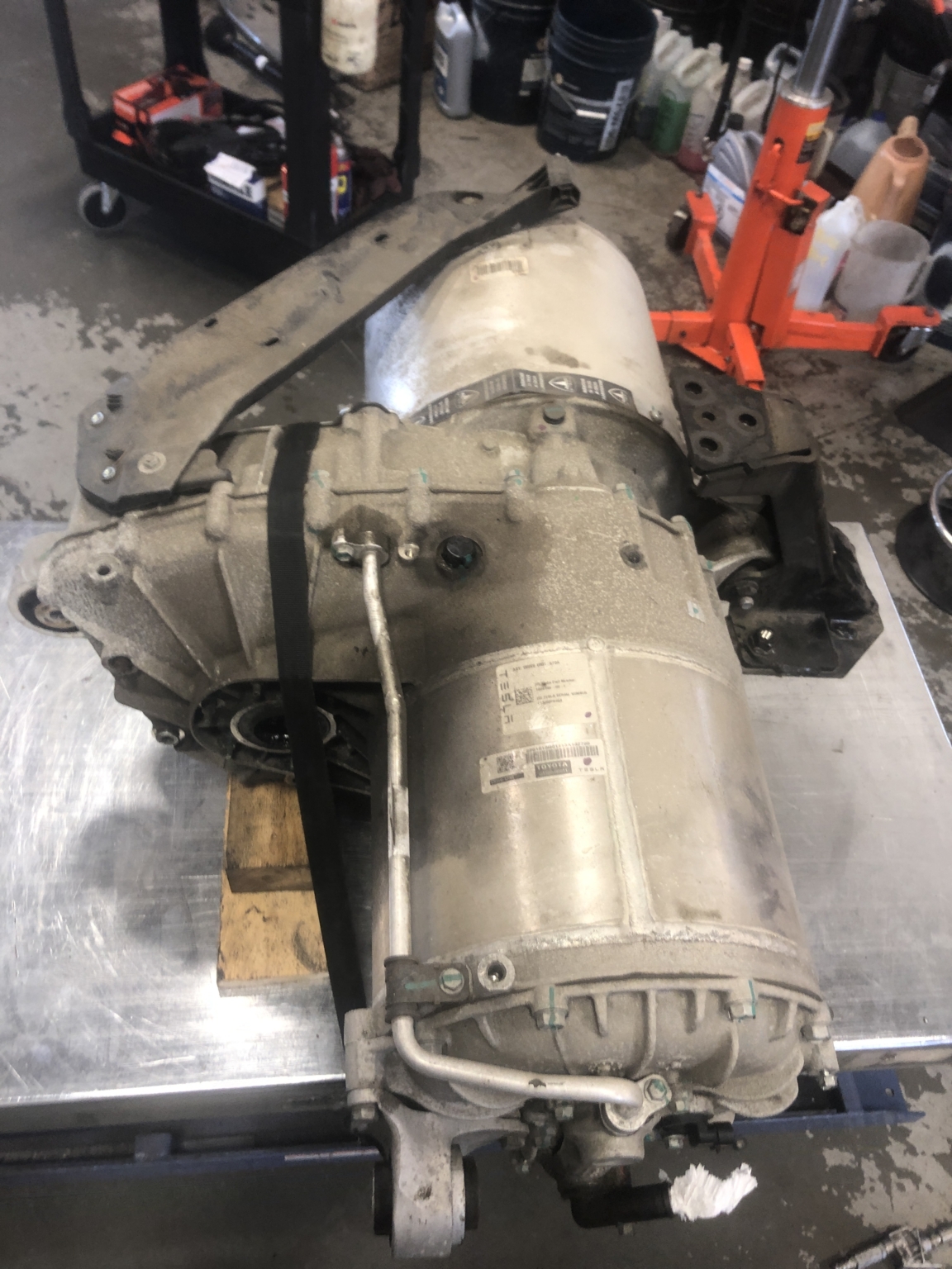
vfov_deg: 63.4
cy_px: 634
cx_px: 476
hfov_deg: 49.7
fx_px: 1027
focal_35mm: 28
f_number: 1.8
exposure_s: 1/20
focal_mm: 3.99
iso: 40
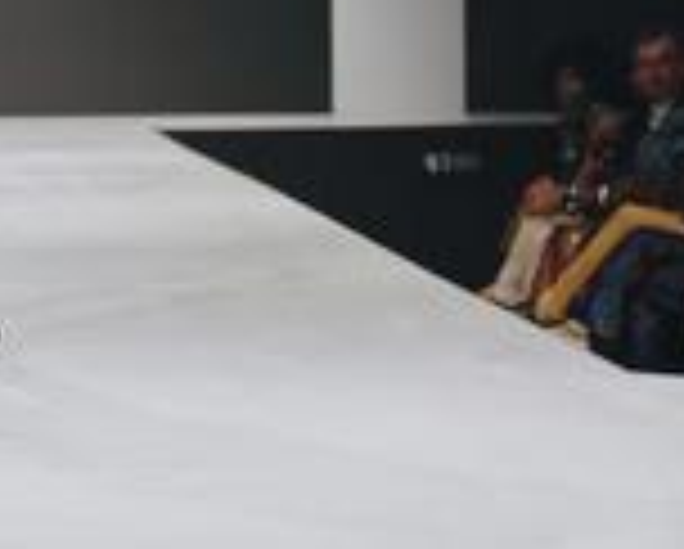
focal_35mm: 216
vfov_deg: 7.1
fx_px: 4378
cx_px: -180
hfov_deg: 8.8
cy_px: -191
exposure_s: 1/200
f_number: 2.8
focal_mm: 70
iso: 320
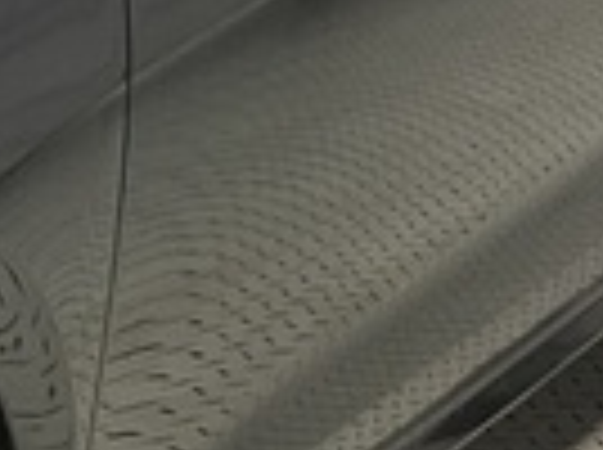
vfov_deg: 7.1
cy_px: 310
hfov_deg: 8.7
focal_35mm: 208
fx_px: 3617
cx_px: -837
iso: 50
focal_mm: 3
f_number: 1.8
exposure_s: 1/60
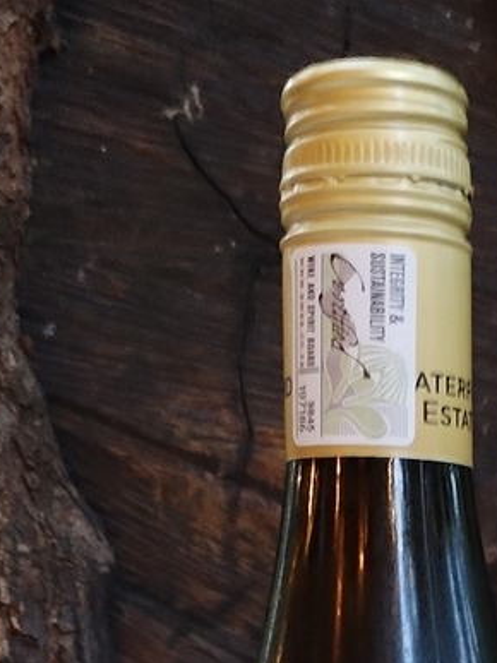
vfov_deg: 15.3
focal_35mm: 120
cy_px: 958
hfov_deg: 12.0
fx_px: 2298
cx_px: 646
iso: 913
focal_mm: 4.75
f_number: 1.8
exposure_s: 1/25
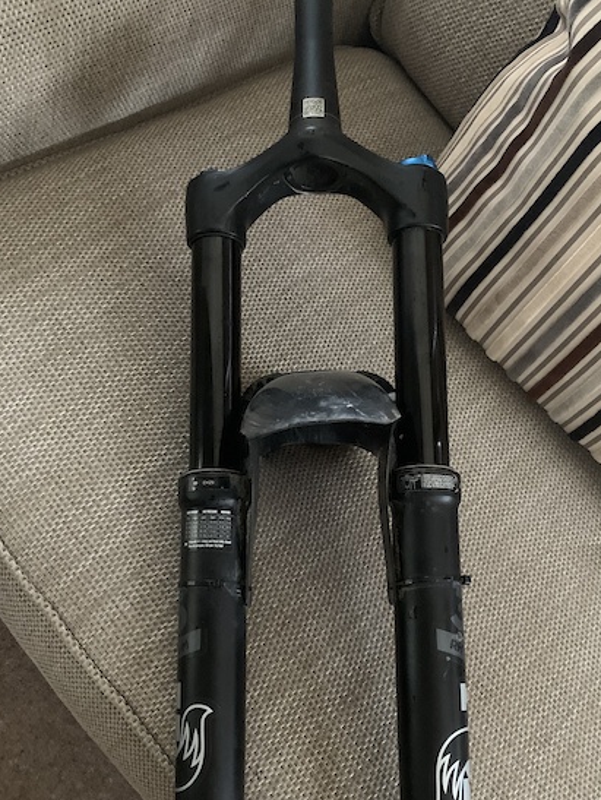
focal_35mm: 38
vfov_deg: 48.6
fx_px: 879
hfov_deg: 37.8
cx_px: 301
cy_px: 483
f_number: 1.8
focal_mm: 4.25
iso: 800
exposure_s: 1/24
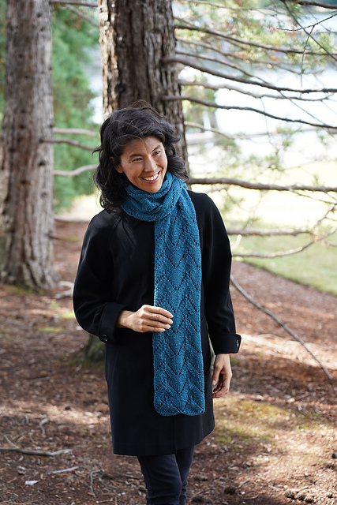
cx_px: 168
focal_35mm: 105
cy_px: 252
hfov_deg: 13.0
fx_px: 1473
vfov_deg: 19.5
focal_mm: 105
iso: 250
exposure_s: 1/125
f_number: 4.5
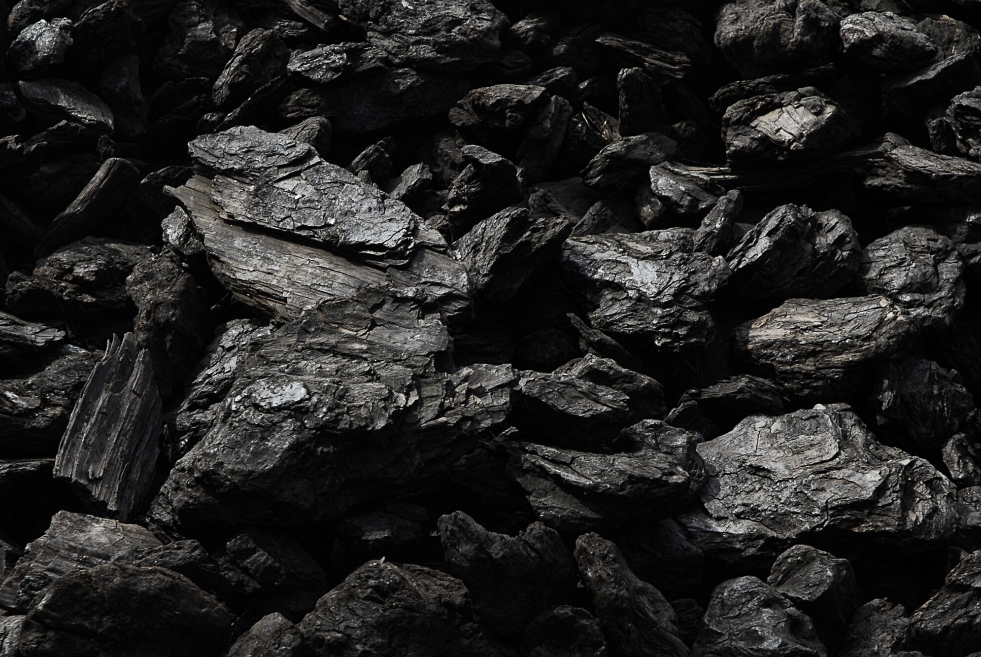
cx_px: 522
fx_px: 3683
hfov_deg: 15.2
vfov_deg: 10.2
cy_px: 300
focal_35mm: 135
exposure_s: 1/200
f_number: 6.3
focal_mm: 70
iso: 200
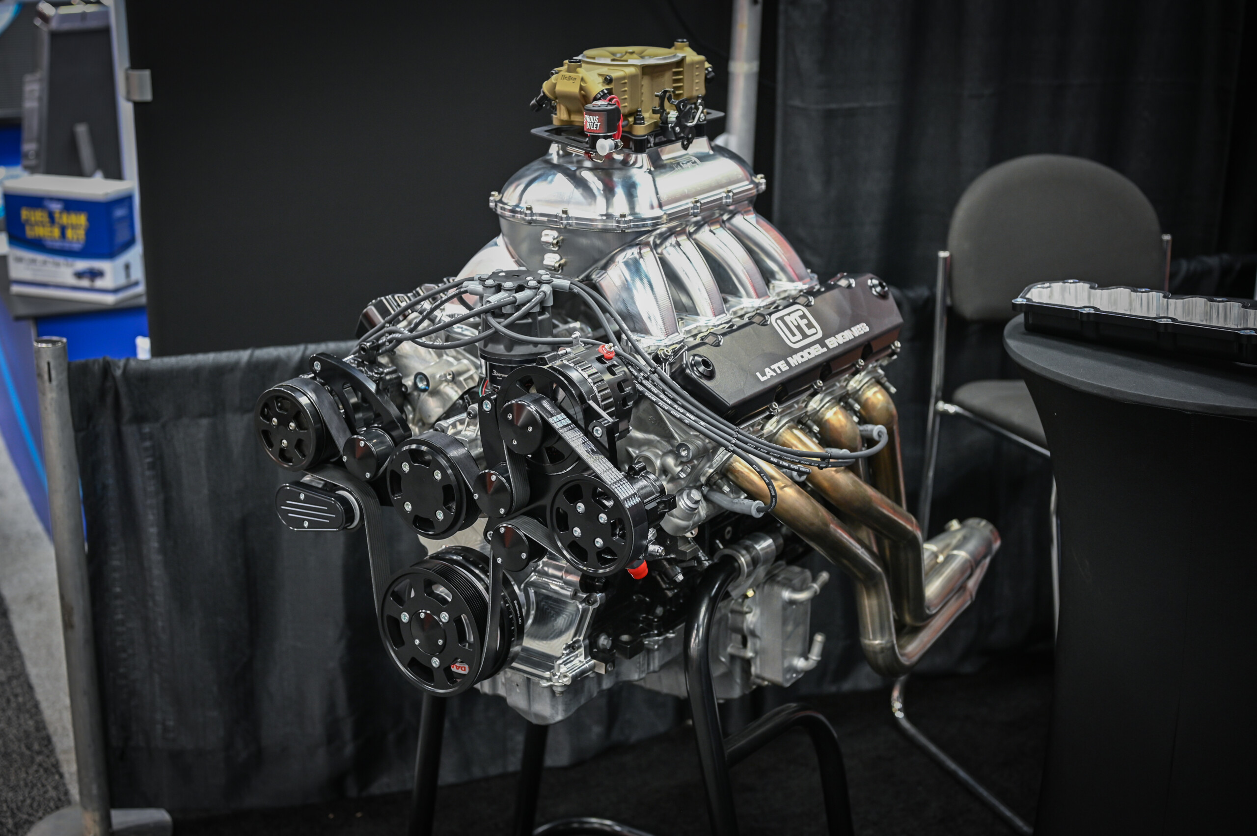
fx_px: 1745
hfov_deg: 39.6
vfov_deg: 27.0
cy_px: 418
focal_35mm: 50
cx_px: 628
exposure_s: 1/125
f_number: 2.8
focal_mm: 50
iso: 1400
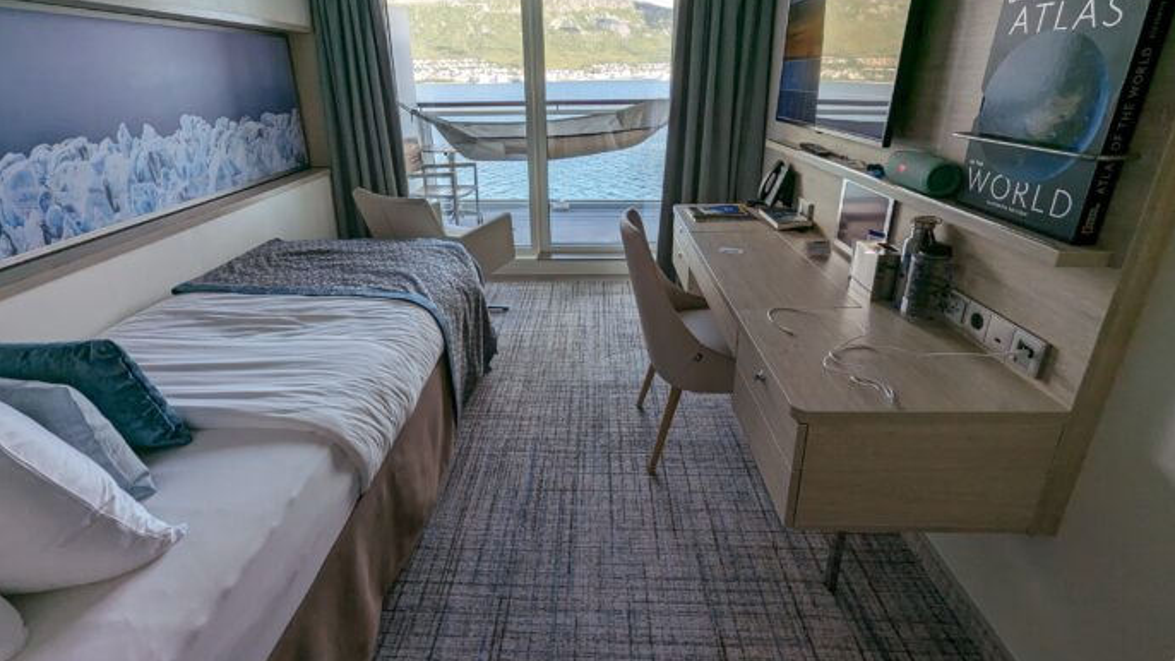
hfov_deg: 102.9
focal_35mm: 15
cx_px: 564
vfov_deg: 69.6
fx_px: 467
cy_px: 255
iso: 41
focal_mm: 1.95
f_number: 2.2
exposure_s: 1/92.7
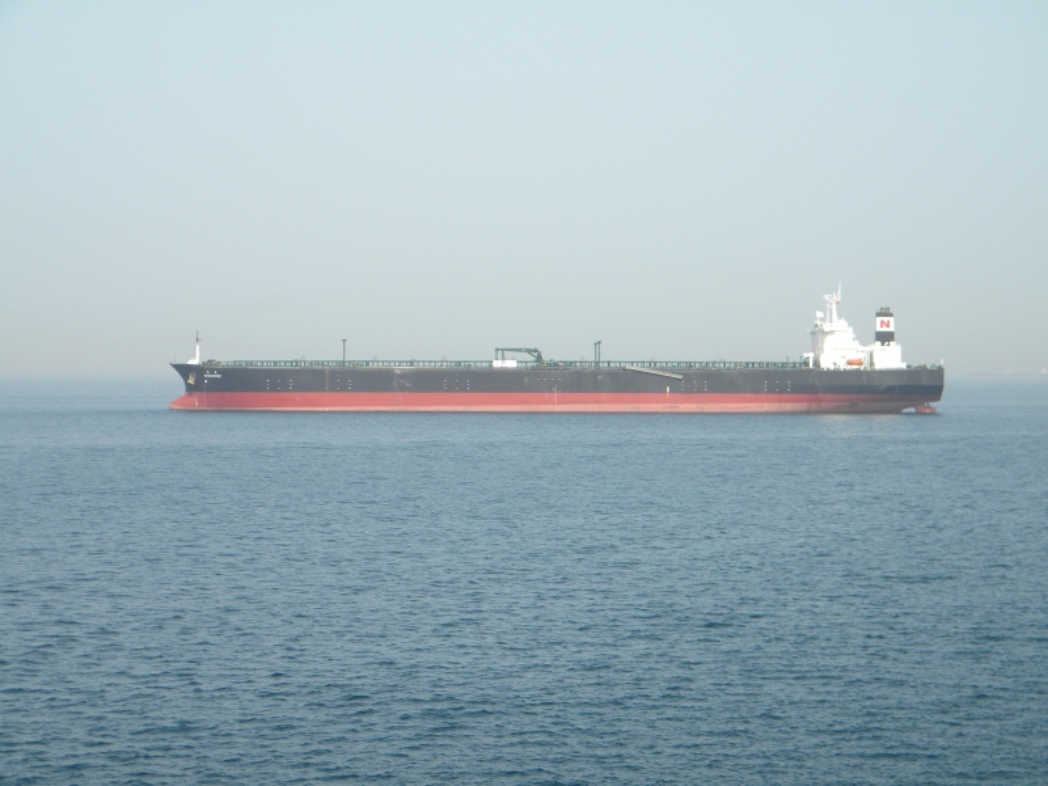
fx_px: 2513
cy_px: 393
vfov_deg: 17.8
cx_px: 524
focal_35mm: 83
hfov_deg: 23.6
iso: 80
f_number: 4.5
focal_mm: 15.1
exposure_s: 1/514
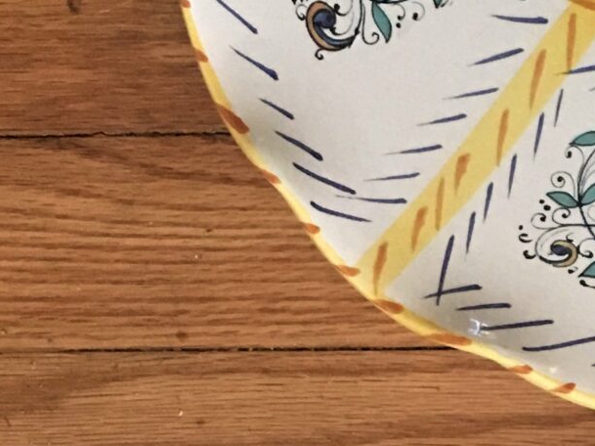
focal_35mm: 122
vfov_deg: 12.0
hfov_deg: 15.6
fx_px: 2096
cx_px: 686
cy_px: 453
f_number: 2.2
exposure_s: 1/10
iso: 80
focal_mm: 4.15
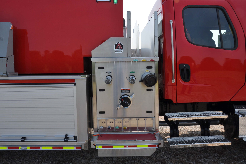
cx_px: 123
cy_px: 82
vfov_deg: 43.5
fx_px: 205
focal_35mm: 30
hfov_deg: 62.0
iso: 200
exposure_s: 1/160
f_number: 13
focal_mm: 20
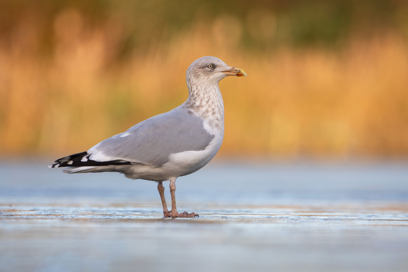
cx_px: 204
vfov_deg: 1.5
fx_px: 10199
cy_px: 136
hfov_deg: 2.3
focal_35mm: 900
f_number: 6.3
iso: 400
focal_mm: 600
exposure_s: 1/640
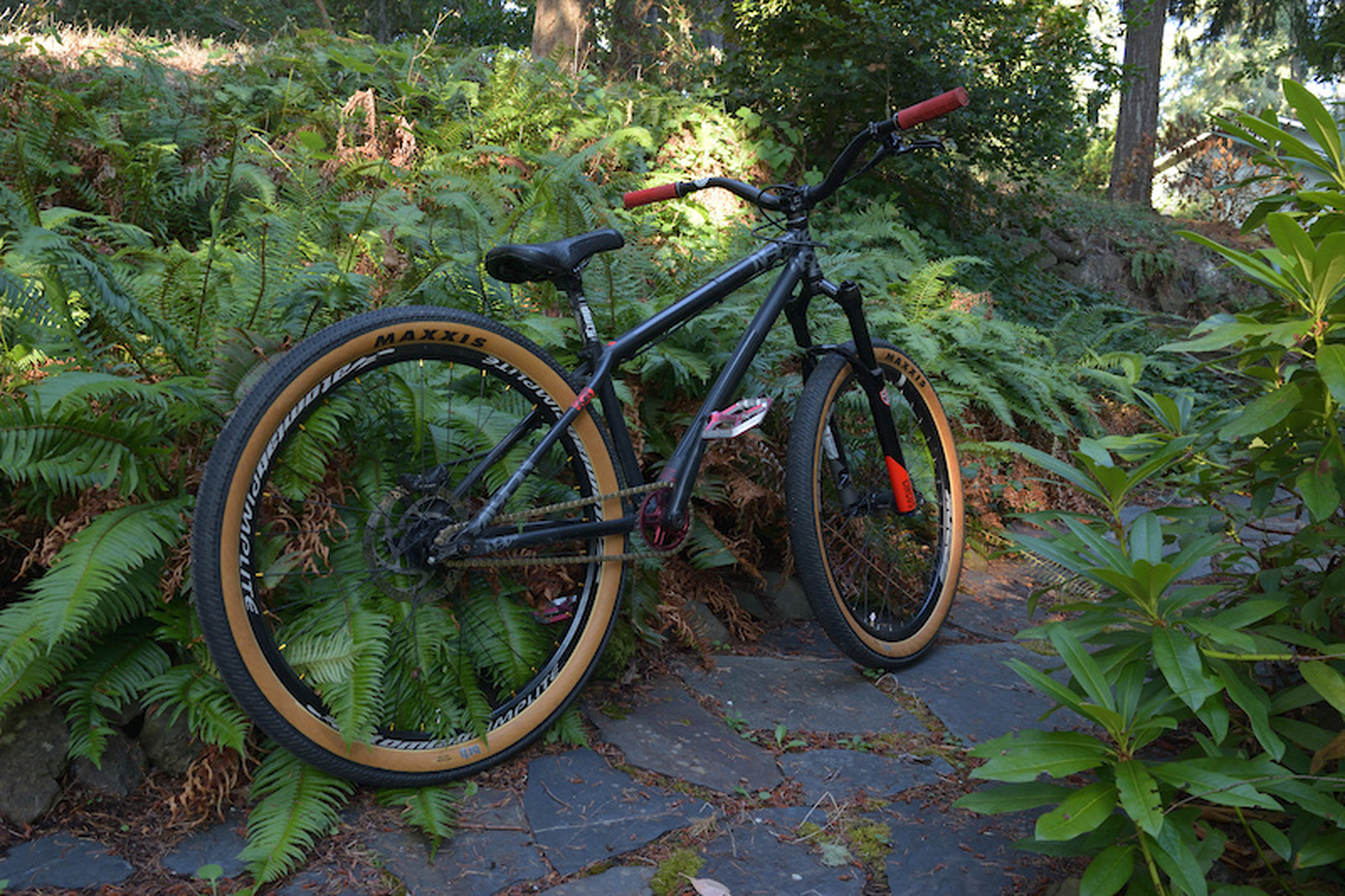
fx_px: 1008
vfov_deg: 47.9
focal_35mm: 27
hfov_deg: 67.4
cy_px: 448
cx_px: 672
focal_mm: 18
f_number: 8
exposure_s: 1/40
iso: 400
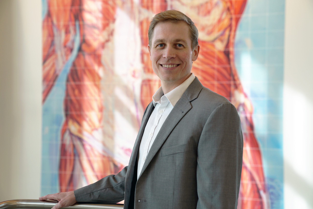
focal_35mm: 60
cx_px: 156
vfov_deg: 22.7
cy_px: 104
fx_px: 522
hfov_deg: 33.4
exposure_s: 1/160
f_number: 4
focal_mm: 60
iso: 200
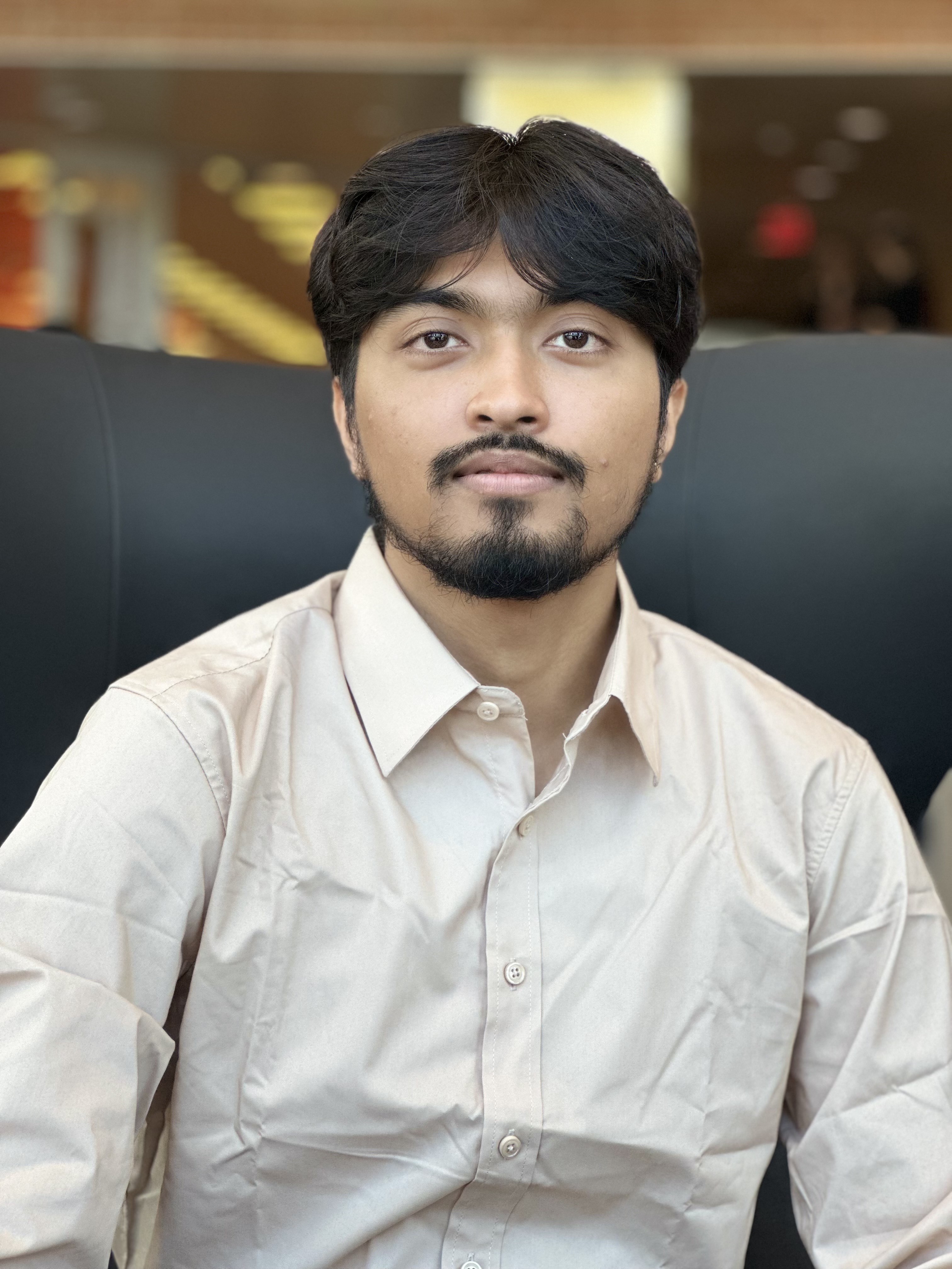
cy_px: 634
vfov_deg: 25.3
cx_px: 476
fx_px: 2824
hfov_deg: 19.1
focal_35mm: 77
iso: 250
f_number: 2.8
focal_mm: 9
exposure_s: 1/120
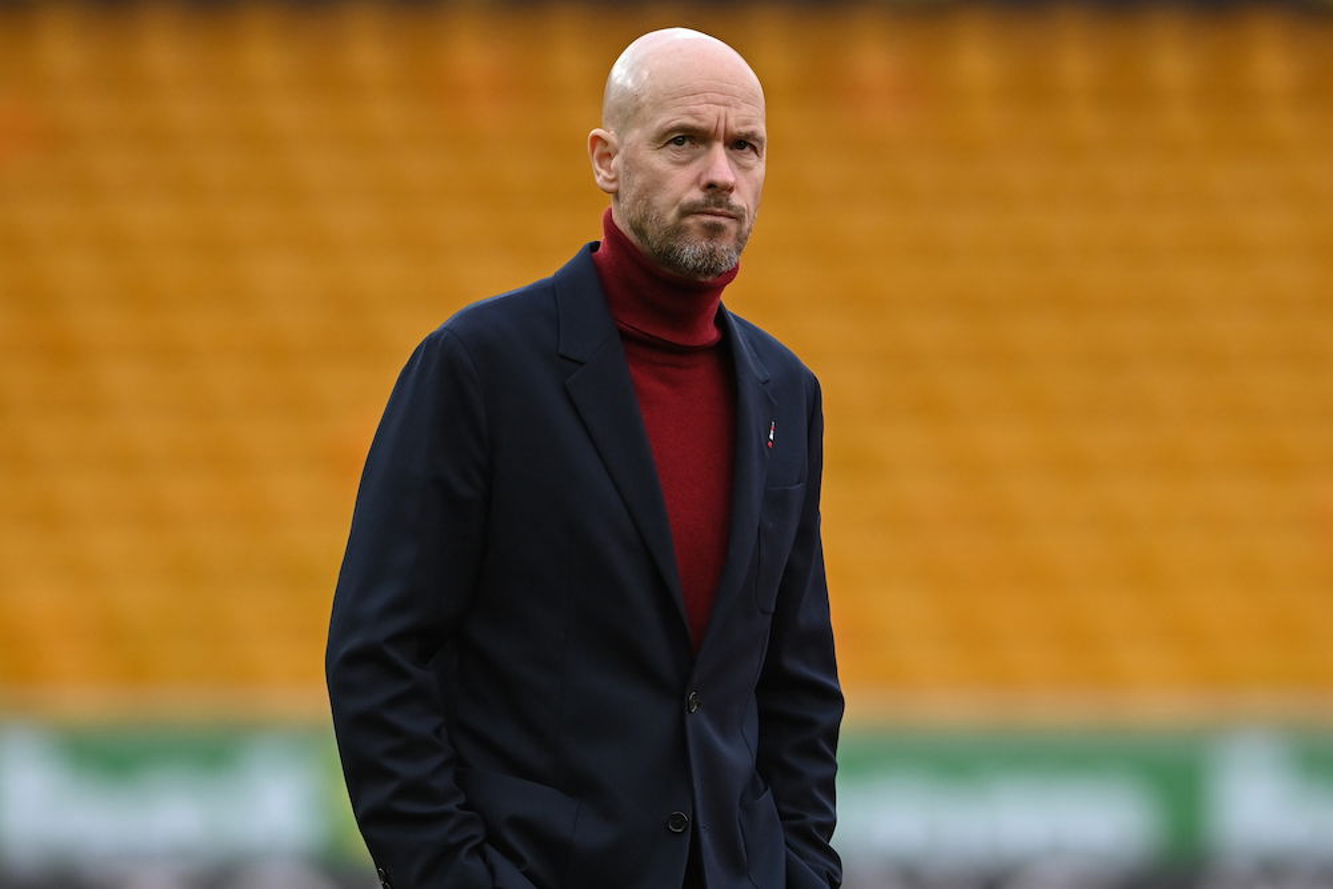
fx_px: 14812
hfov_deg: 5.2
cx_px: 666
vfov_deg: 3.4
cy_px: 444
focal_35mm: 400
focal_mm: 400
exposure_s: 1/1600
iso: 1600
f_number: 4
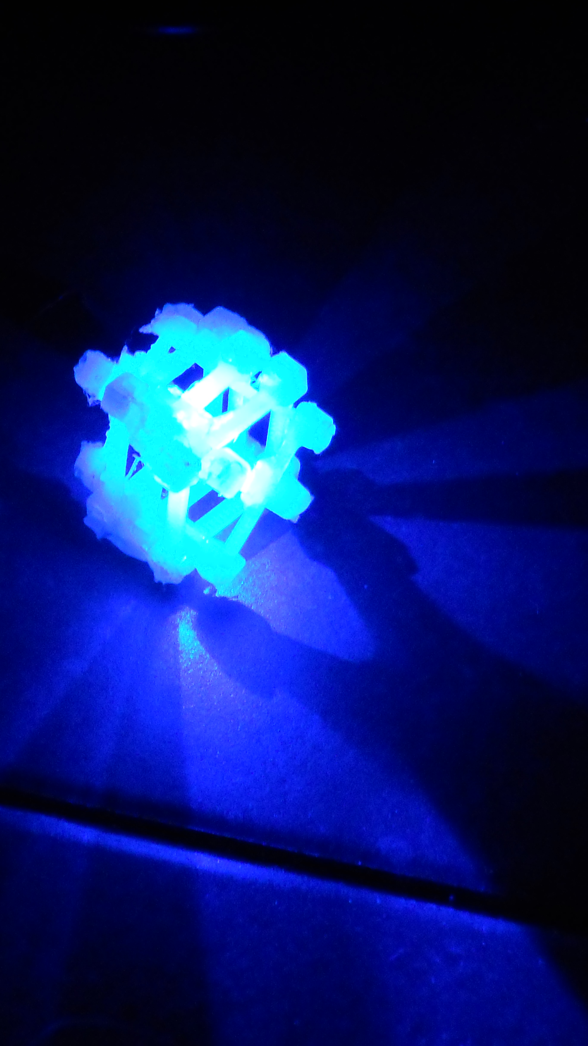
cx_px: 303
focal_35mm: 155
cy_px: 520
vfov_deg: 13.9
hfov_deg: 7.8
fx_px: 4296
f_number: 5.3
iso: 400
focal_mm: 17.48
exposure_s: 1/25
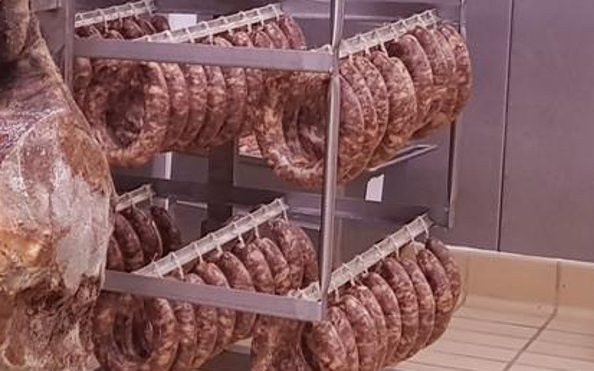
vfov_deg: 13.1
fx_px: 1619
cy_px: 173
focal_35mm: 100
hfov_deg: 18.9
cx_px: -227
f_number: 1.7
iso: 250
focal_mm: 4.2
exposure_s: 1/20
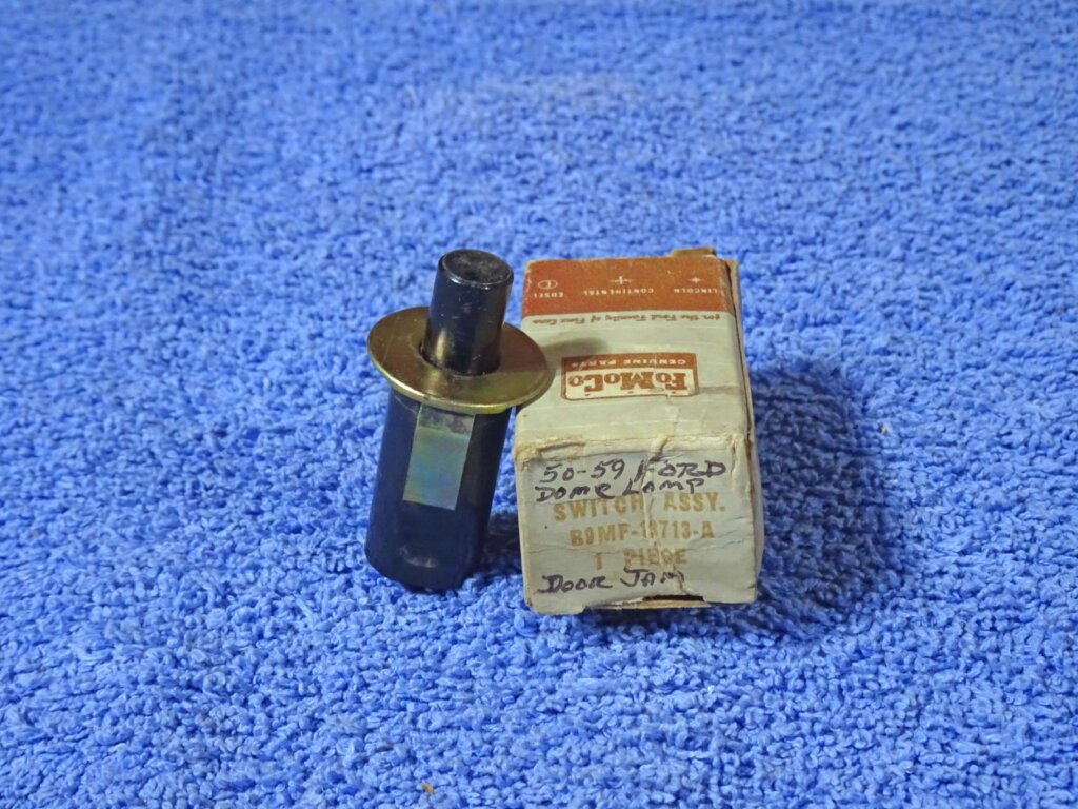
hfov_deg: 30.3
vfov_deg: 22.9
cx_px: 539
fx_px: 1993
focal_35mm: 64
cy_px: 404
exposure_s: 1/20
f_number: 4.5
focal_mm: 10.95
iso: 800
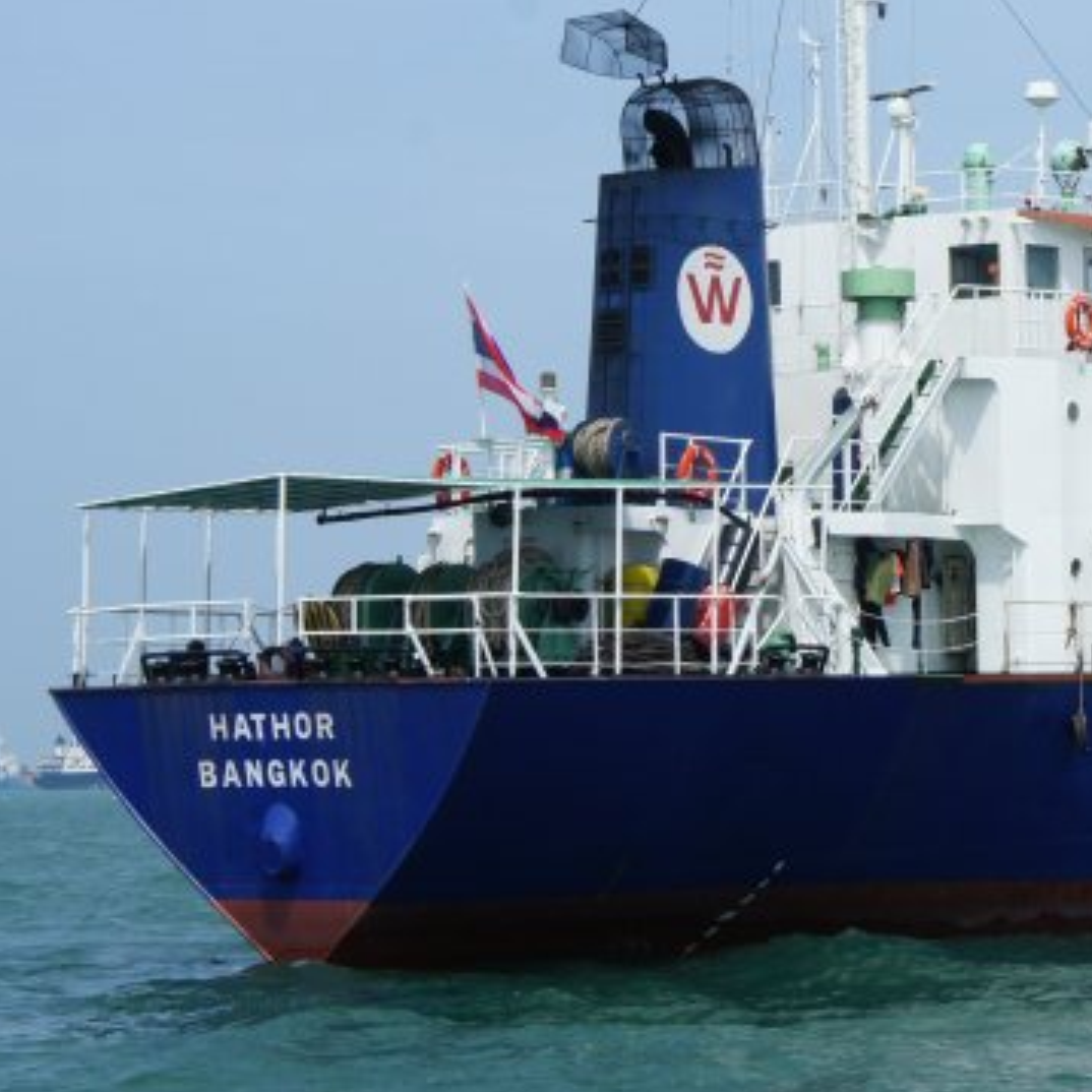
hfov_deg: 15.4
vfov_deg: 15.7
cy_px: 363
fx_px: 3960
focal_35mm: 111
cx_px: 1061
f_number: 13
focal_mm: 39
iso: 200
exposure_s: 1/200
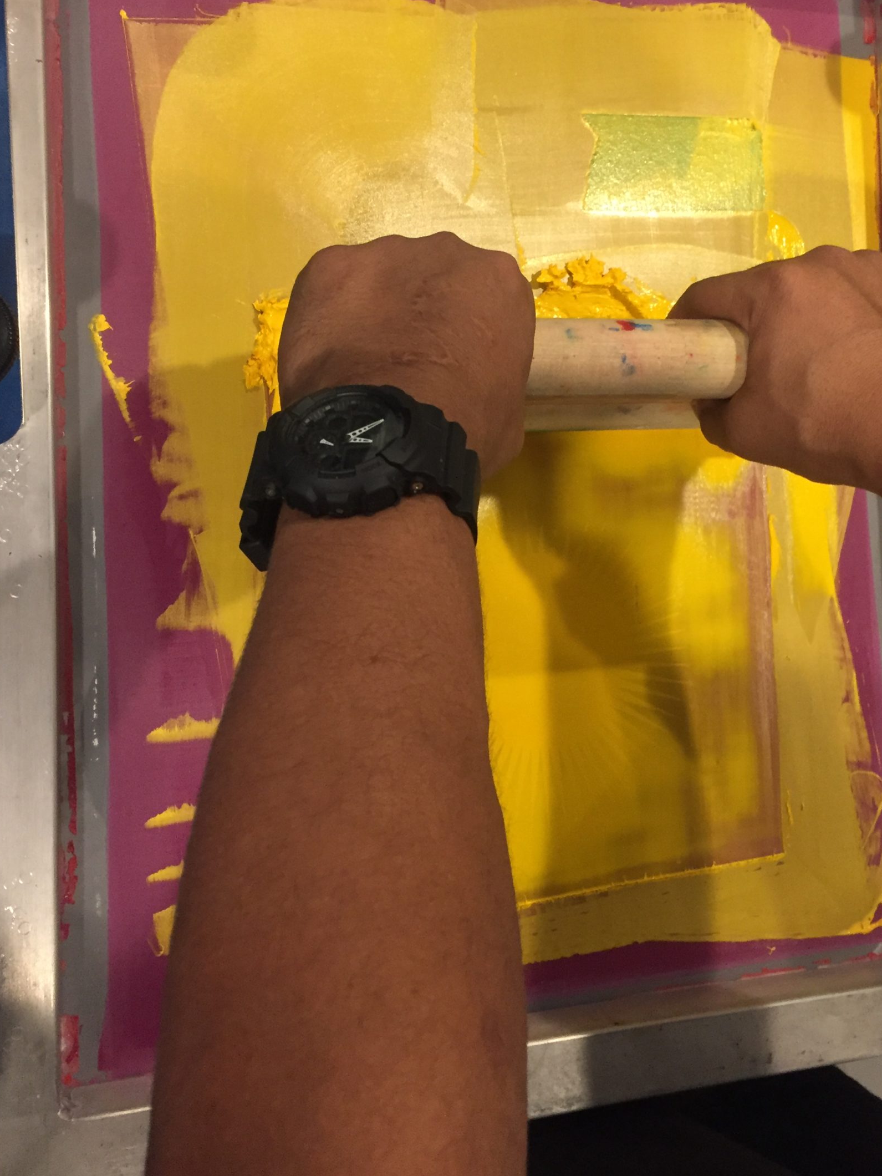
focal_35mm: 35
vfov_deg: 52.3
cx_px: 499
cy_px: 478
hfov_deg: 40.6
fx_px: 1189
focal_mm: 4.15
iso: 160
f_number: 2.2
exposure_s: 1/30
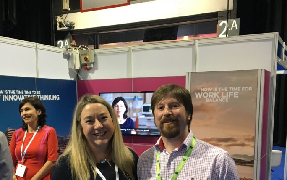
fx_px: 360
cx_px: 110
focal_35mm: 46
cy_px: 146
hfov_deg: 43.2
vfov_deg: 27.4
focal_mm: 4.15
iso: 200
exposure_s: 1/33
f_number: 2.2
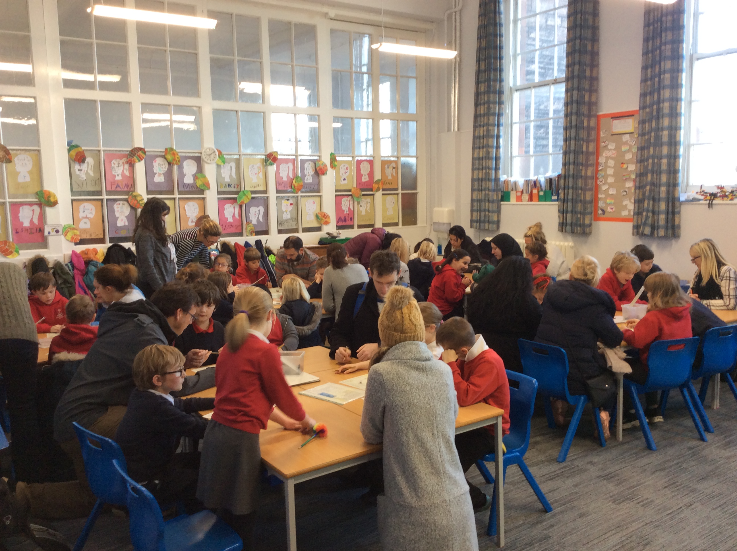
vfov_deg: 44.1
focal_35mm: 32
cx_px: 368
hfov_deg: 56.9
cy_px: 276
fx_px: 680
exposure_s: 1/25
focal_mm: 3.3
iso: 50
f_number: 2.4
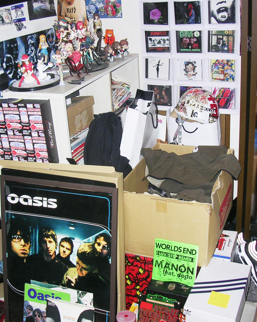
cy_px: 162
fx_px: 428
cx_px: 123
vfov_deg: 41.2
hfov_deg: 33.4
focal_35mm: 45
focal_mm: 5.8
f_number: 2.8
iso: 50
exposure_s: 1/60
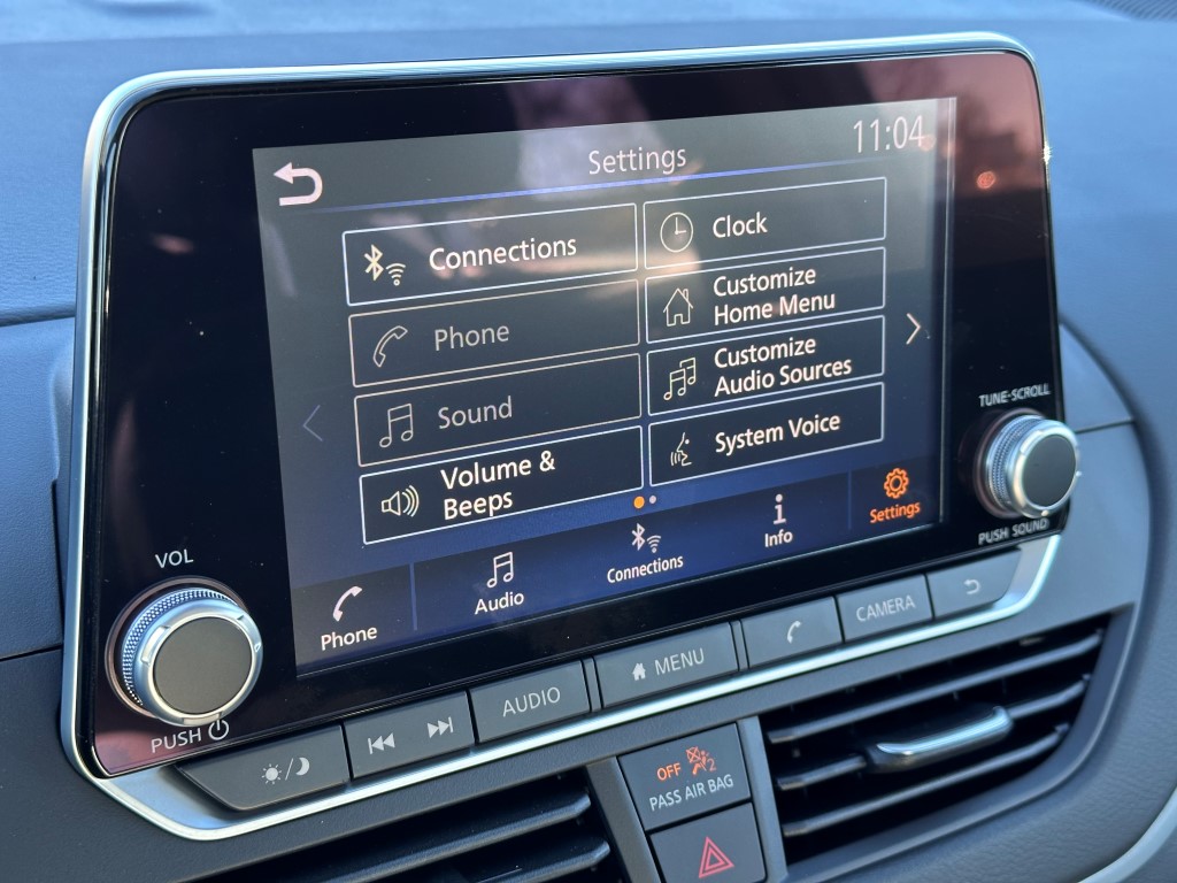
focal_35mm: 48
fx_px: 1632
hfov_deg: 39.7
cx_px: 588
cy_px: 442
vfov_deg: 30.3
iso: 80
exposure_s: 1/100
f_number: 1.78
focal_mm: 6.86
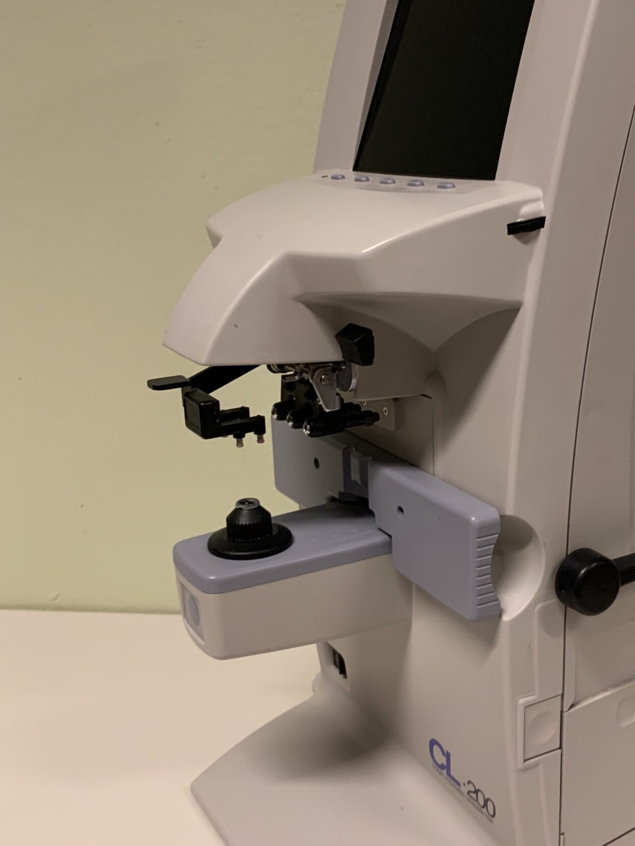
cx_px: 432
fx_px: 978
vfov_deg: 46.8
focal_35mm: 40
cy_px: 420
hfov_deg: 35.5
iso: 160
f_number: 1.8
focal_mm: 4.25
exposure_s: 1/50
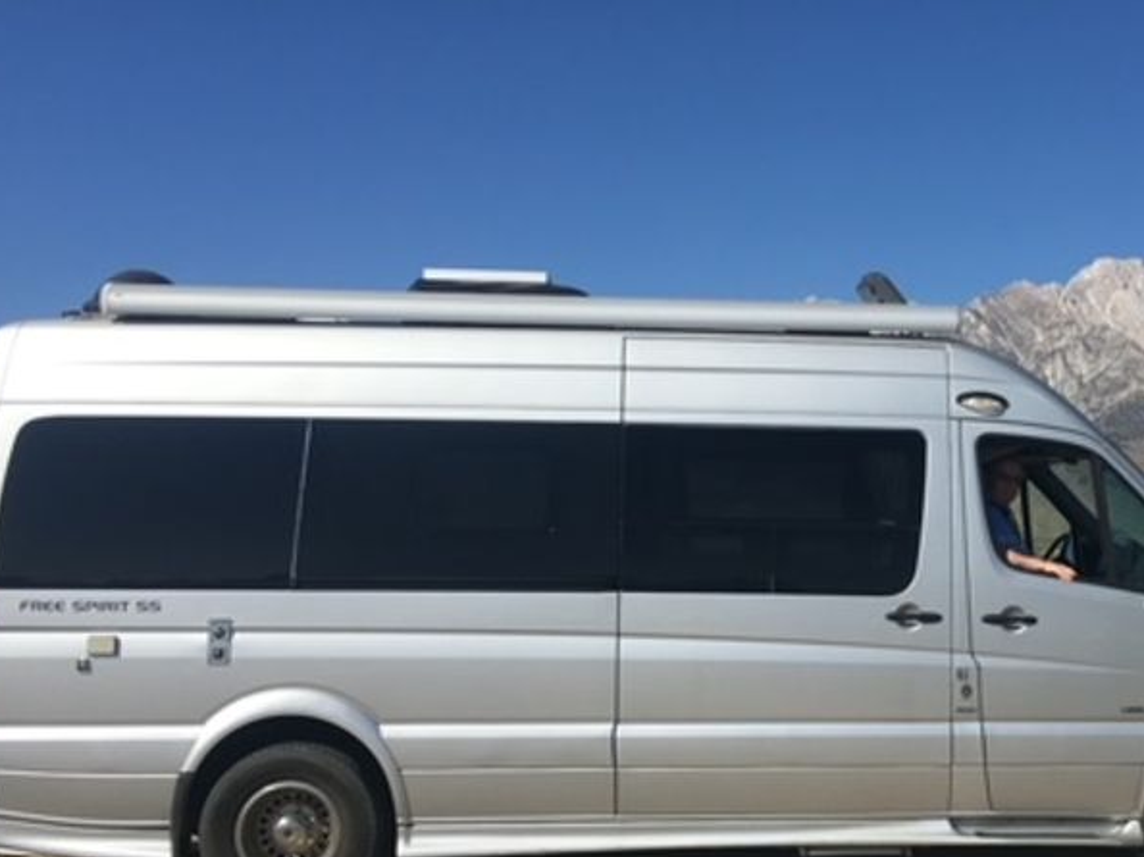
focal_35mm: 50
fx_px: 1652
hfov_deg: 37.2
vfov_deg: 29.0
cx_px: 869
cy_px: 493
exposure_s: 1/2404
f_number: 2.2
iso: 25
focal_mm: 4.15
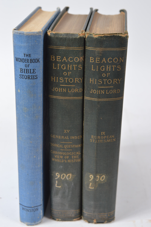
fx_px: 397
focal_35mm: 63
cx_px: 76
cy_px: 114
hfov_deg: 21.5
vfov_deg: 31.9
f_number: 9
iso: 100
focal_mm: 42
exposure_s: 1/100
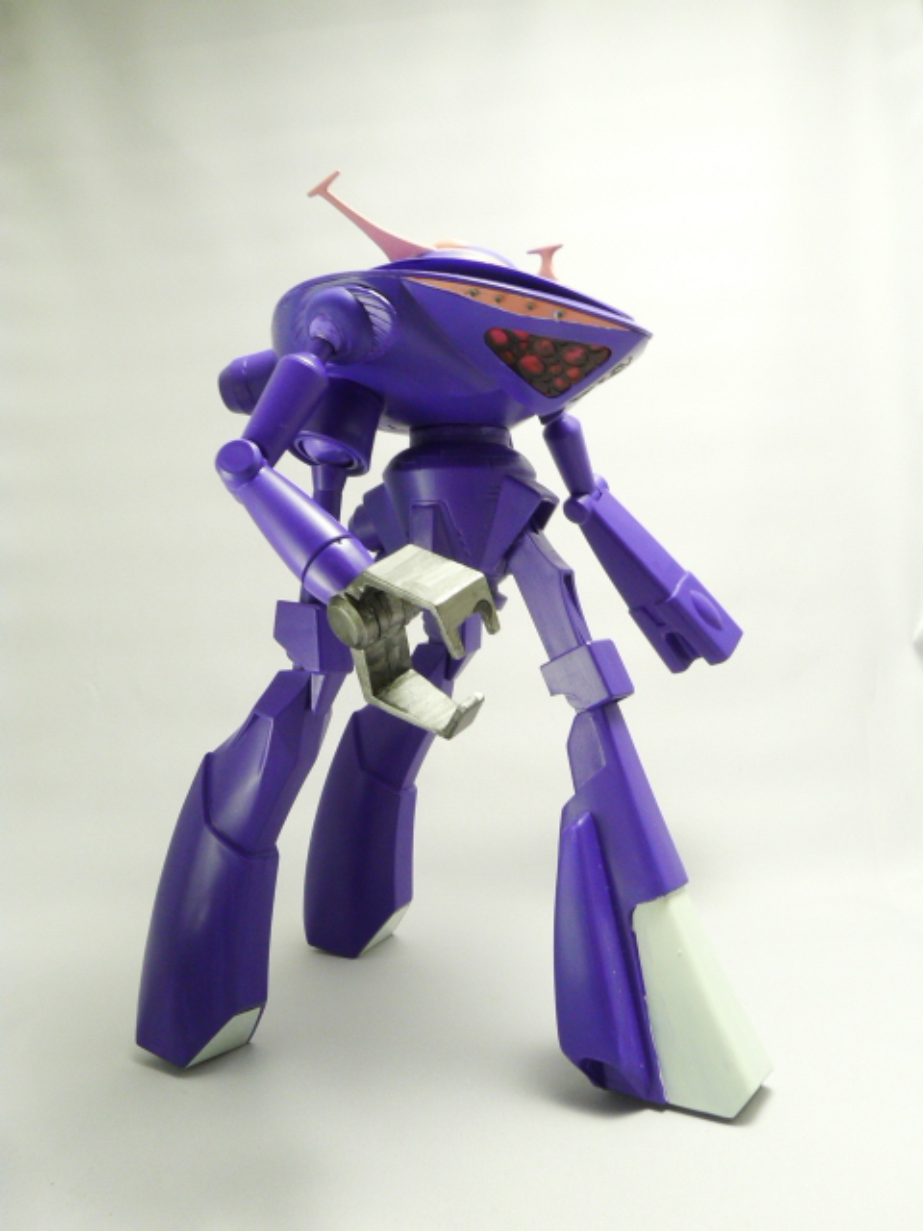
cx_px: 462
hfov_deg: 46.8
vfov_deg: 60.0
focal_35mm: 30
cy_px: 616
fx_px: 1067
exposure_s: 1/4
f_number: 8
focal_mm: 6.4
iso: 400
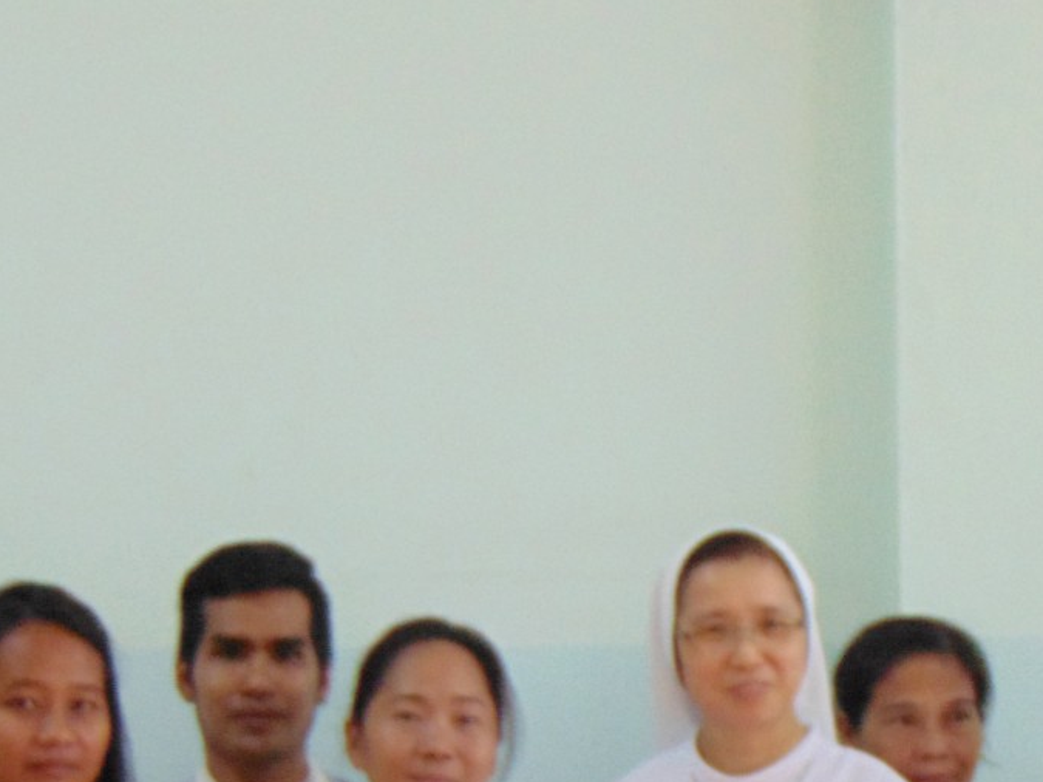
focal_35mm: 128
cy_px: 736
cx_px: 739
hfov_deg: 15.4
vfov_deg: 11.5
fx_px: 3856
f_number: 3.6
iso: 400
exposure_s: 1/25
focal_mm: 10.8
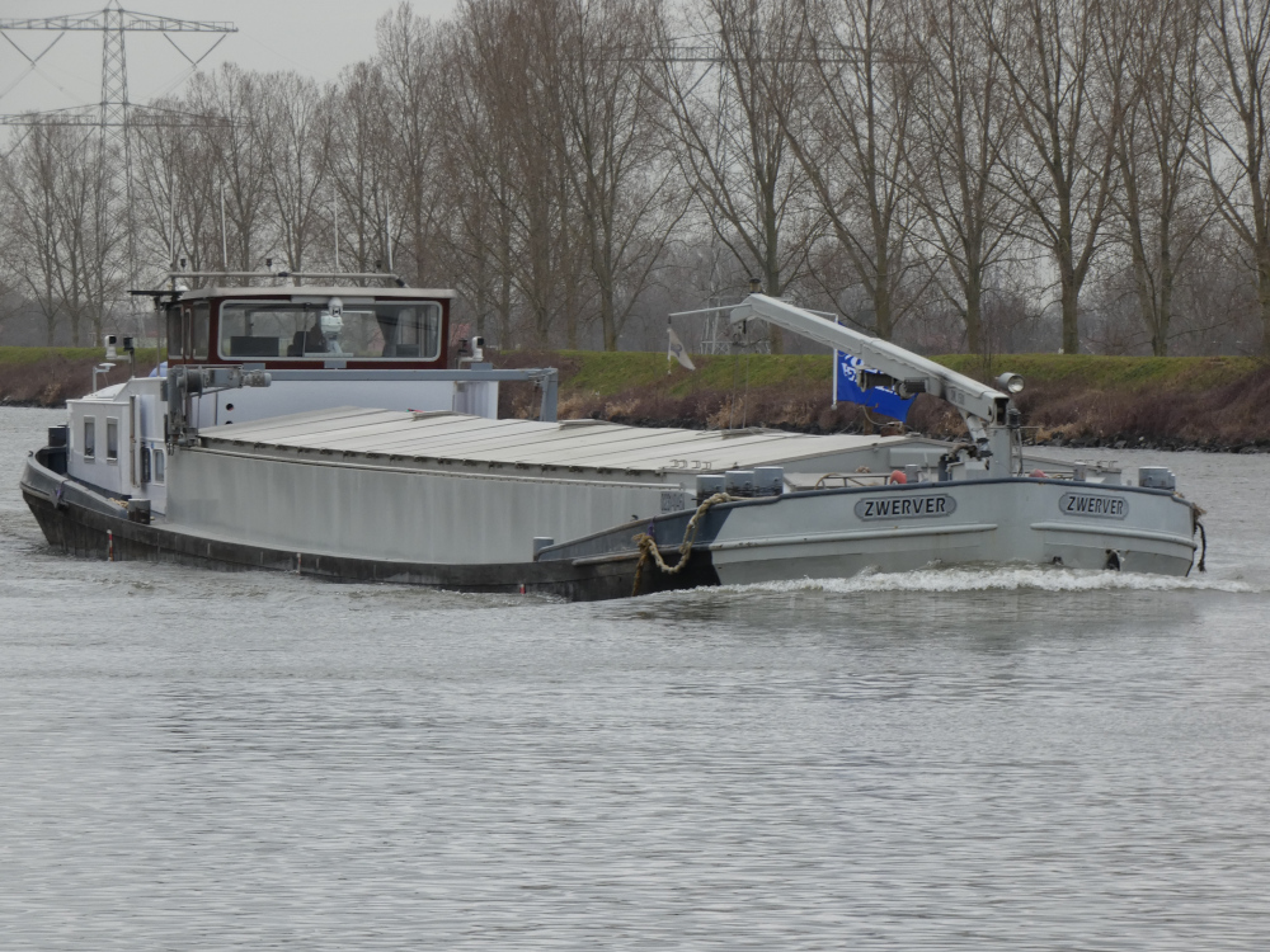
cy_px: 476
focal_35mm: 329
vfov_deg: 4.5
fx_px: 12070
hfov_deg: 6.0
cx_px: 635
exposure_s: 1/125
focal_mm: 58.9
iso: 80
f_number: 5.6
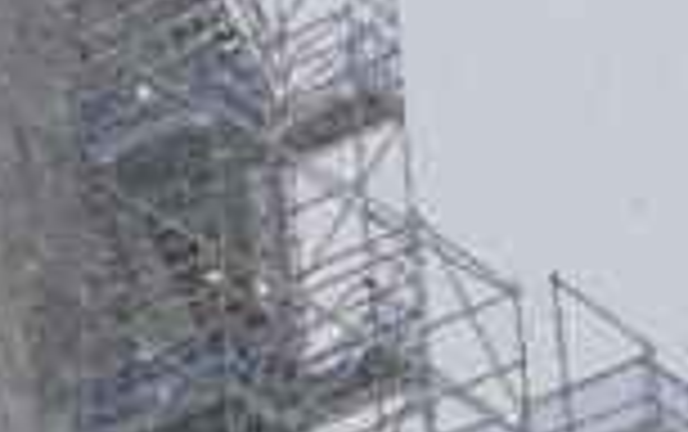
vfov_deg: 5.3
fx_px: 4599
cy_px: 763
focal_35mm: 245
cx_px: -315
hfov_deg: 8.4
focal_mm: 24
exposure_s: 1/2000
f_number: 4
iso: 640
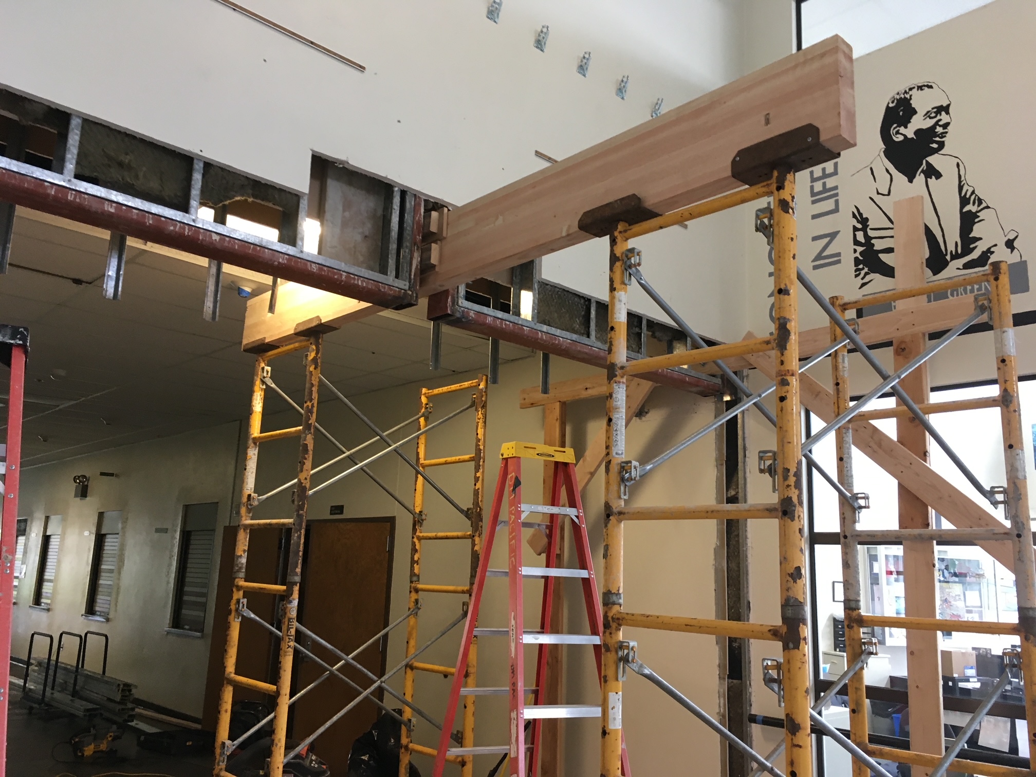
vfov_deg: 48.2
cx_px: 518
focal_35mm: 29
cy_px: 388
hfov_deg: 61.7
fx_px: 868
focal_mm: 4.15
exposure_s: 1/30
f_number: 2.2
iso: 80
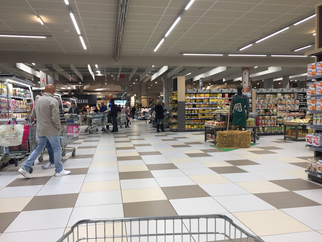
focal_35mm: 29
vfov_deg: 48.2
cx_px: 161
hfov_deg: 61.7
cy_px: 121
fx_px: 270
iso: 32
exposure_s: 1/33
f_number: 2.2
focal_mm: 4.15
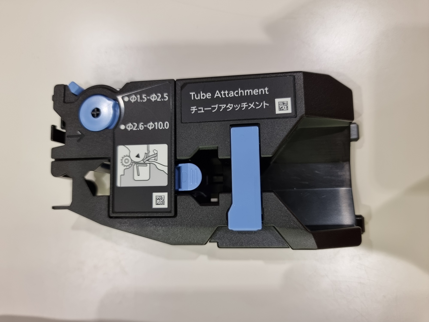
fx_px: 297
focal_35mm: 24
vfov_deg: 56.8
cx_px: 214
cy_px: 161
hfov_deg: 71.6
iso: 100
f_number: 1.8
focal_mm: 6.7
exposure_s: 1/100
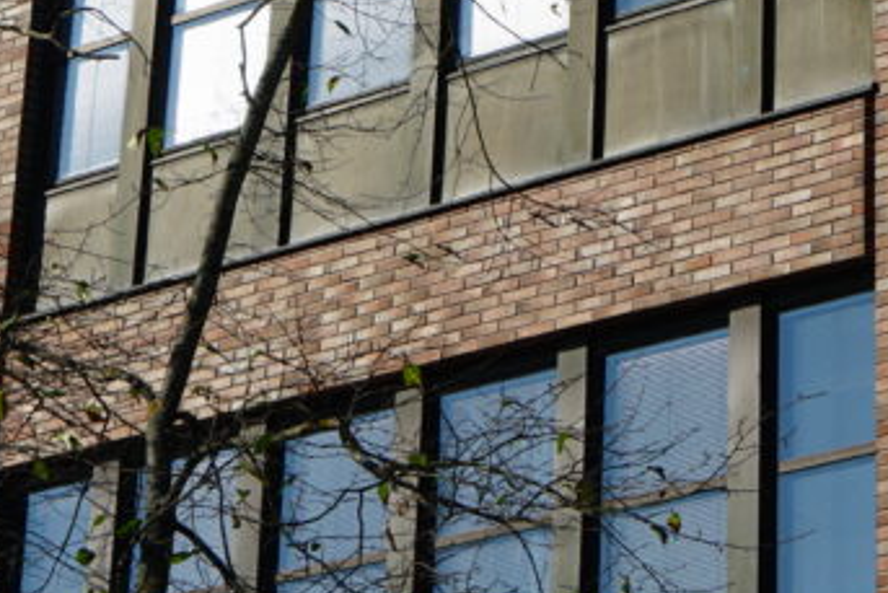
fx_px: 4195
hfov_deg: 12.0
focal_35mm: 170
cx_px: 769
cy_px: -553
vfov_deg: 7.8
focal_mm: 38
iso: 100
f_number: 10
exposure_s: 1/200
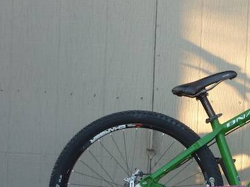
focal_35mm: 89
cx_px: 265
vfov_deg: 16.4
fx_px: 643
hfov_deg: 21.1
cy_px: 163
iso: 80
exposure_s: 1/50
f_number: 3.6
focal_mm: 6.5
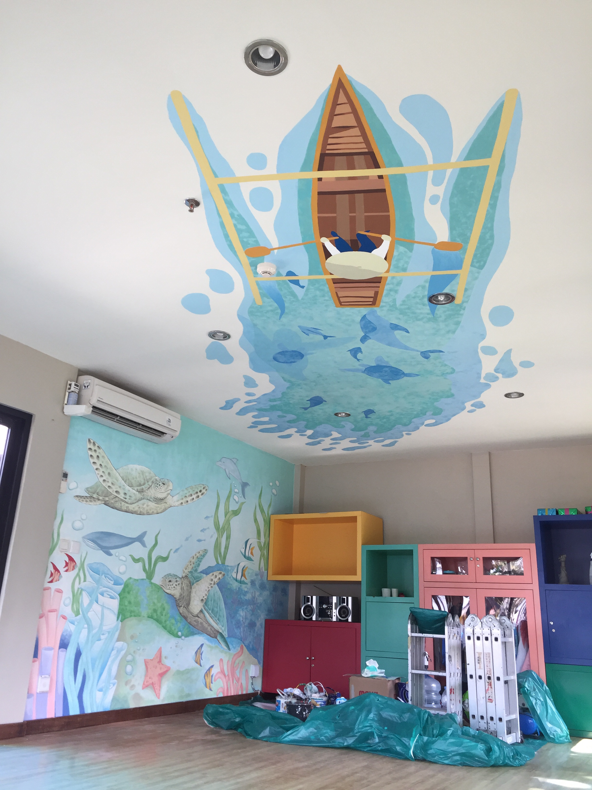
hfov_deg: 48.2
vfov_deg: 61.7
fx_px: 661
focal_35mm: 29
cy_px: 395
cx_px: 296
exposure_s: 1/100
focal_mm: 4.15
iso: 50
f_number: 2.2
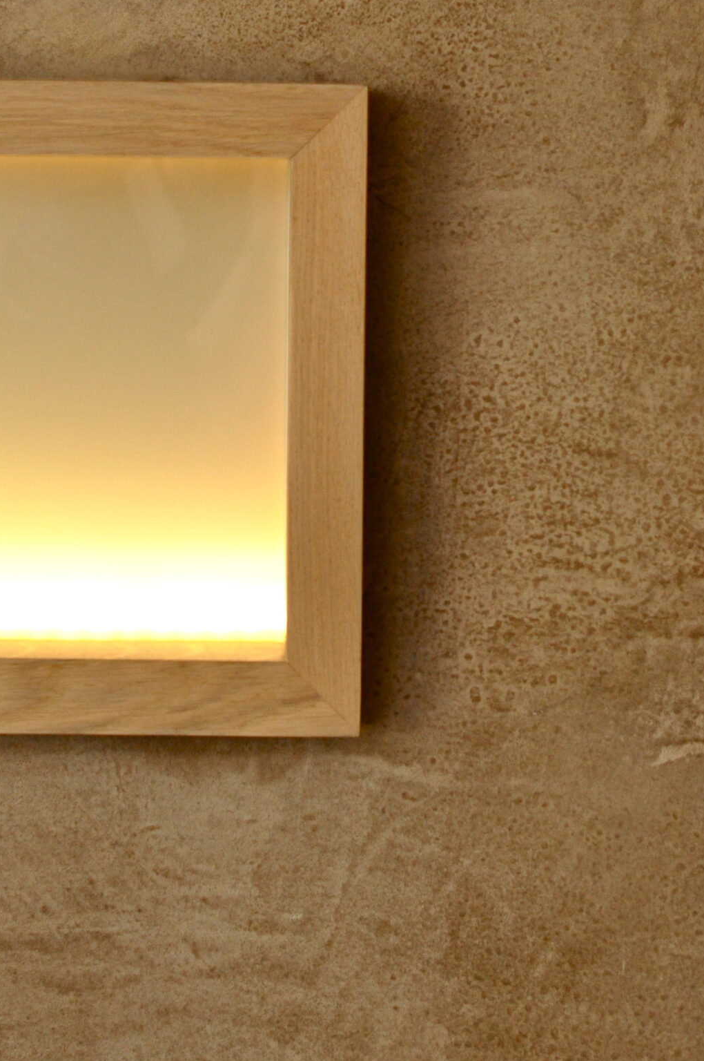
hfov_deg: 10.9
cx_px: 528
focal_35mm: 125
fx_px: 3676
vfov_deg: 16.4
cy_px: 329
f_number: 4
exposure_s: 1/60
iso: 800
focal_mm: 50
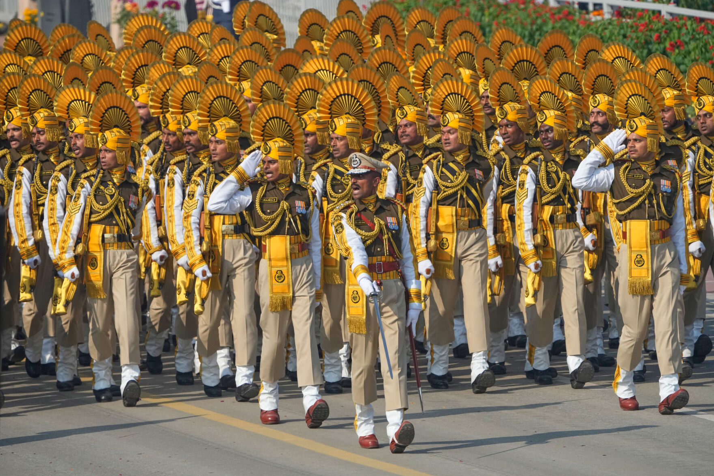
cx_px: 358
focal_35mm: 602
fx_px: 11938
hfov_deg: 3.4
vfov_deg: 2.3
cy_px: 238
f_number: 10
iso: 800
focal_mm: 600
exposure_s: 1/2000
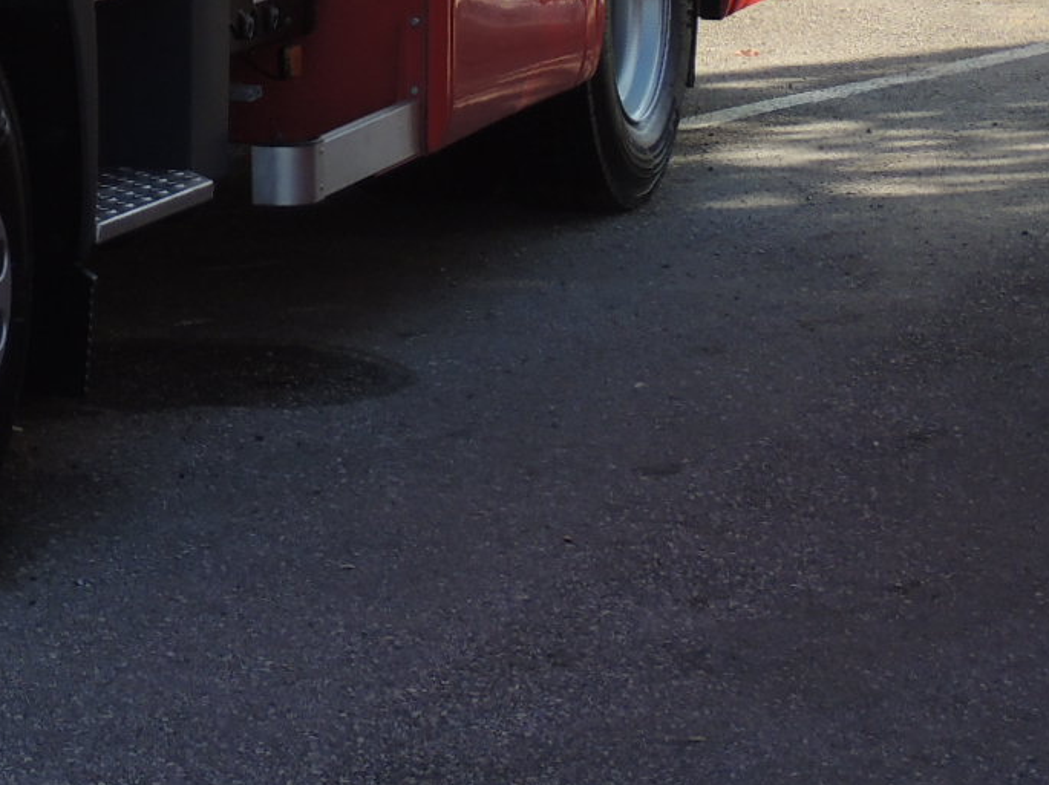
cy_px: -439
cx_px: -392
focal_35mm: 156
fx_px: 4725
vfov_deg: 9.2
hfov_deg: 12.2
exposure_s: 1/320
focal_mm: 8.3
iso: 100
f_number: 3.5
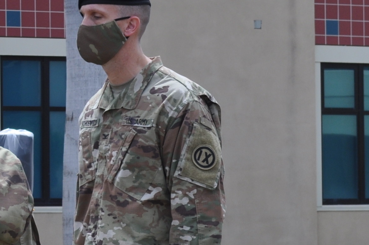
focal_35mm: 198
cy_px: 115
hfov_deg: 9.9
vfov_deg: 6.9
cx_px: -285
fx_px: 2027
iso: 200
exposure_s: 1/250
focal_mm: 36
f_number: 8
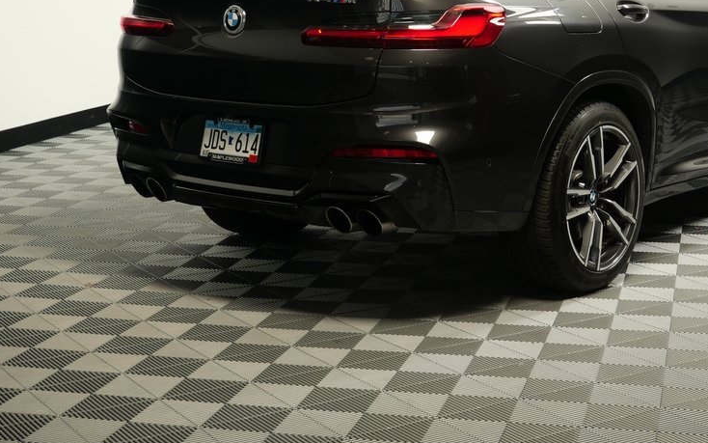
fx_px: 1312
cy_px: 87
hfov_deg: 29.9
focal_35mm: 68
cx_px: 491
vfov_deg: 19.0
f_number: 4.3
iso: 200
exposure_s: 1/200
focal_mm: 23
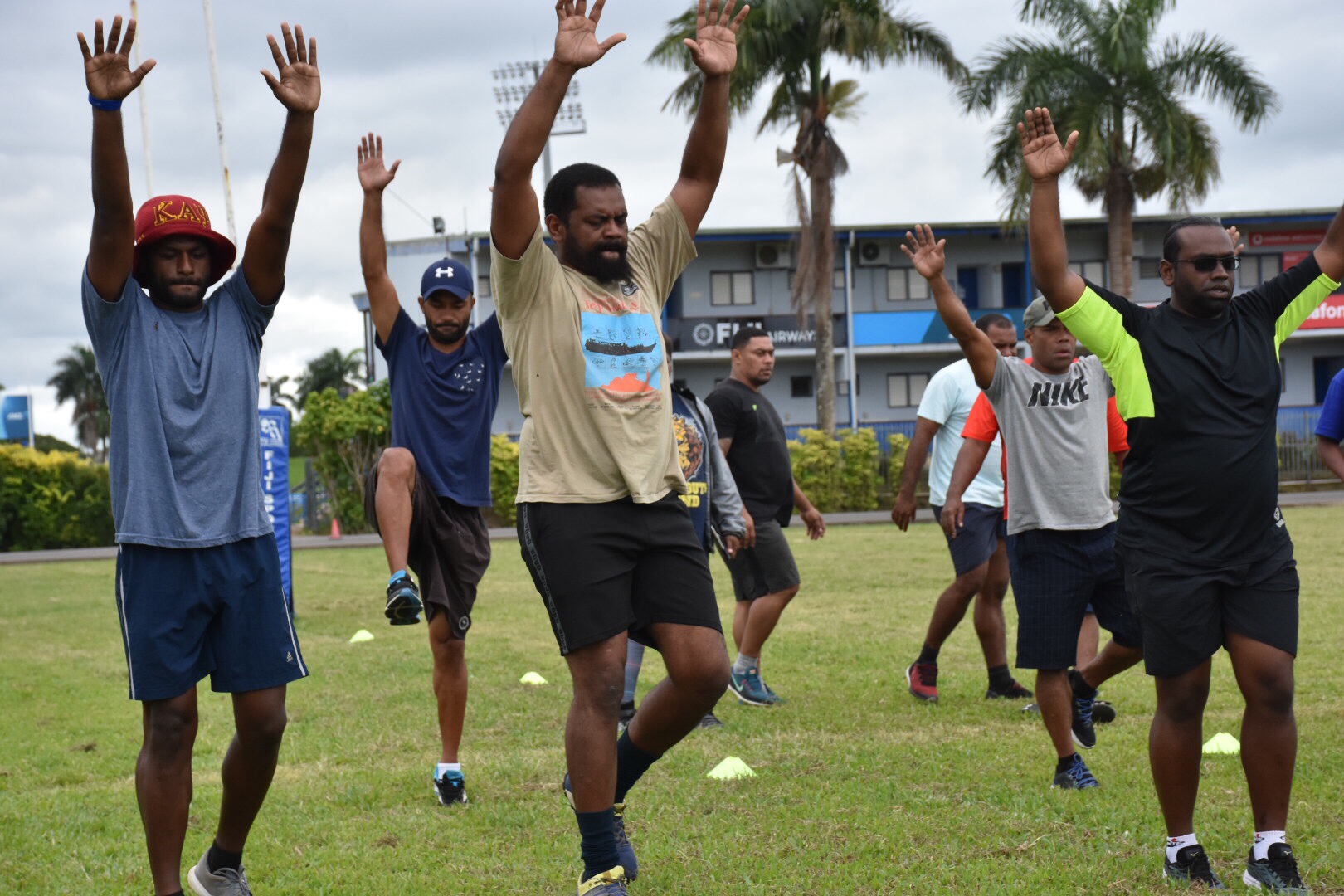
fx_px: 3360
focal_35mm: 90
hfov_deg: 22.6
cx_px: 672
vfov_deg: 15.2
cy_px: 448
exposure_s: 1/1000
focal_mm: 60
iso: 800
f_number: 8
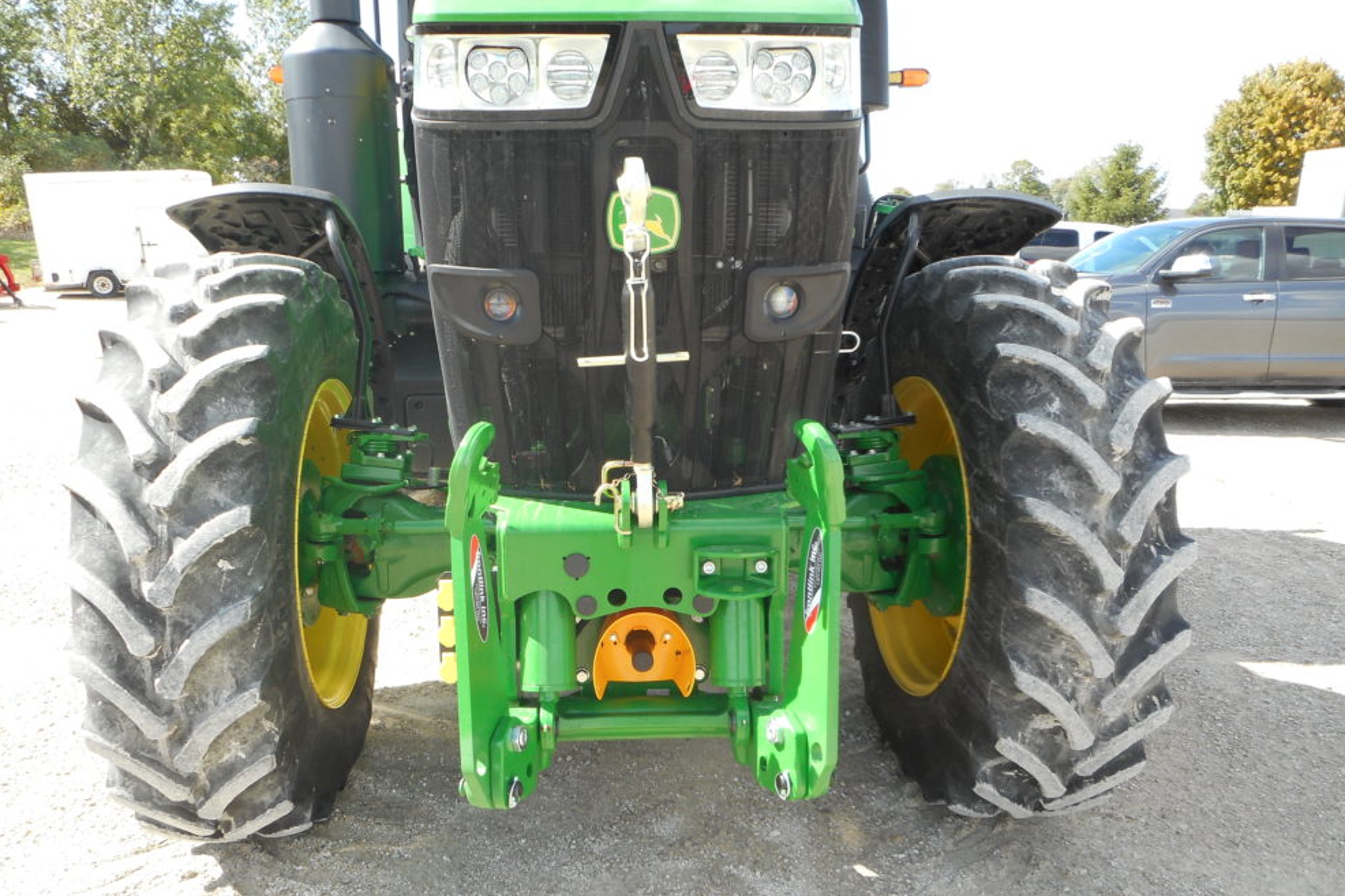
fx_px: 1009
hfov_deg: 67.4
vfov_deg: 47.9
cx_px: 648
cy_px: 488
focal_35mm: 27
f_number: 3.7
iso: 80
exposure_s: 1/160
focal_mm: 4.5
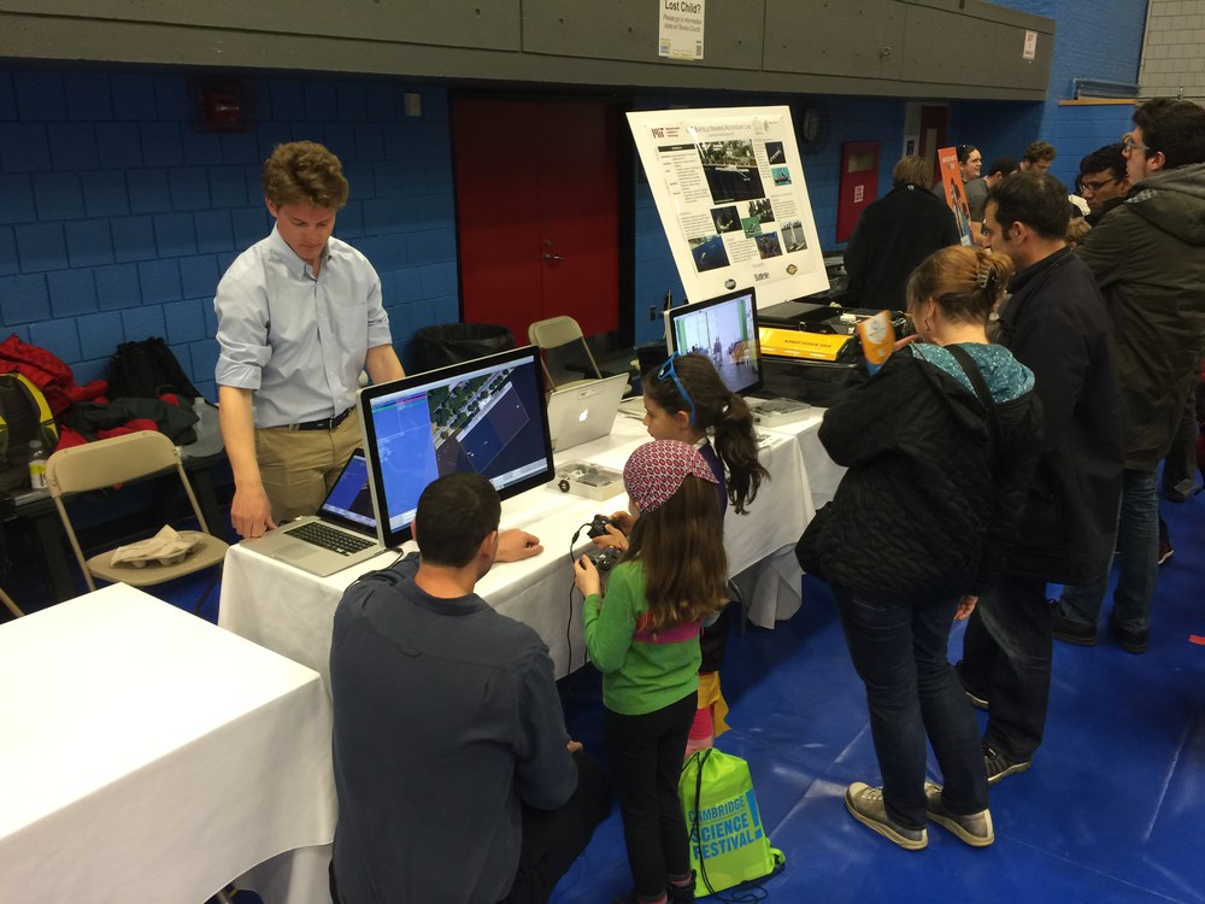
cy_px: 452
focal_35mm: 29
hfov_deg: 61.7
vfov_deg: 48.2
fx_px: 1010
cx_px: 602
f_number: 2.2
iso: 50
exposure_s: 1/15
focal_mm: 4.15
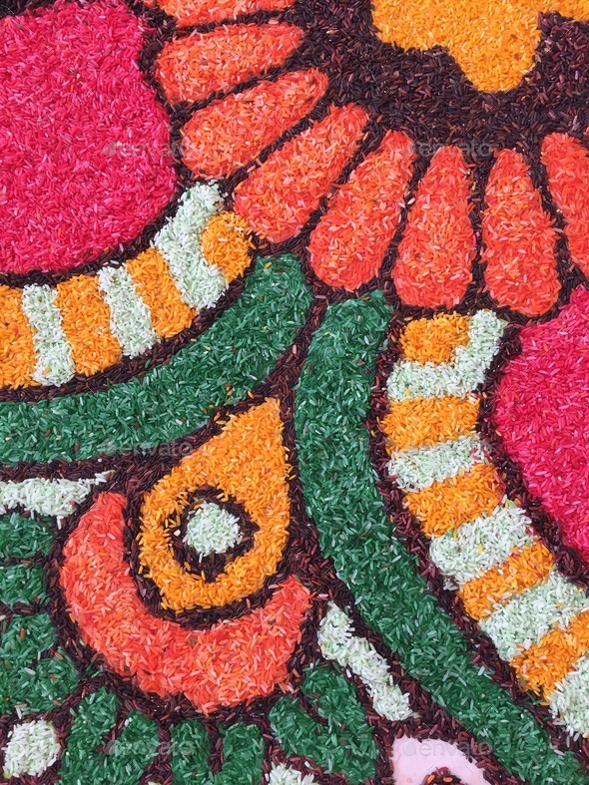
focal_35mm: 29
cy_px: 392
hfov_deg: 48.2
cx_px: 294
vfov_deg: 61.7
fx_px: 658
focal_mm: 4.15
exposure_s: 1/33
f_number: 2.2
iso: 32
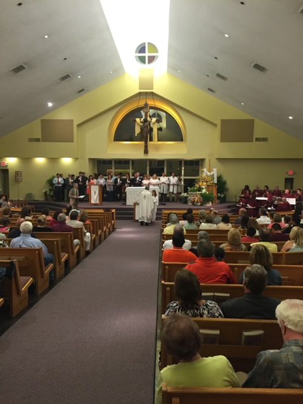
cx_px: 152
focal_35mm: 29
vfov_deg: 61.7
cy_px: 202
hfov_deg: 48.2
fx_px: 338
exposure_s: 1/30
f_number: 2.2
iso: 125
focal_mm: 4.15
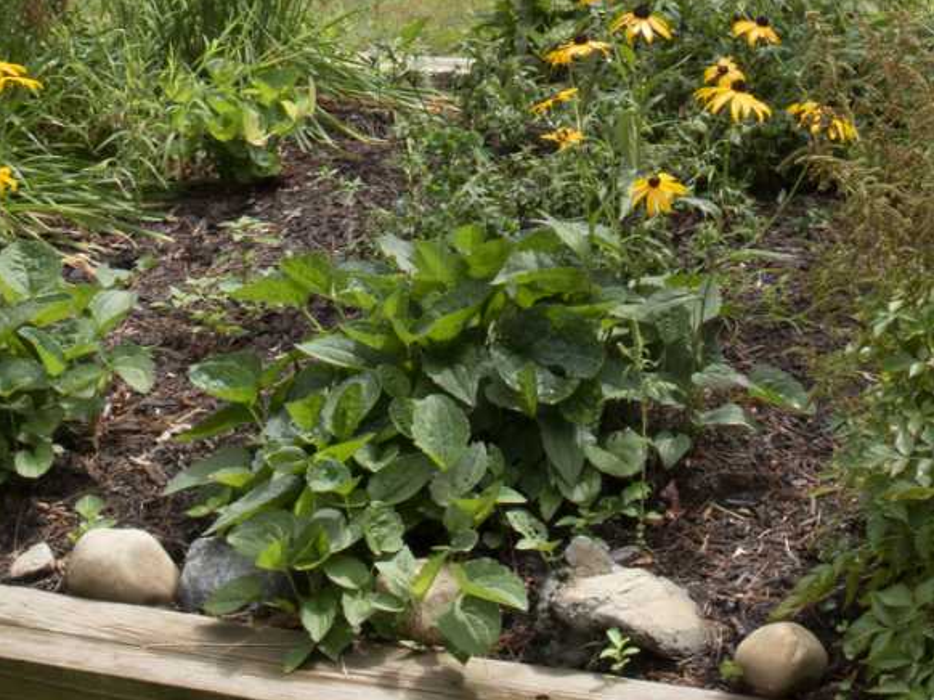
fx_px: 2832
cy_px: -279
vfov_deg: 13.4
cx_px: 550
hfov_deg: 18.7
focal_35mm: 105
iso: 400
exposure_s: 1/60
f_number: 20
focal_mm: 31
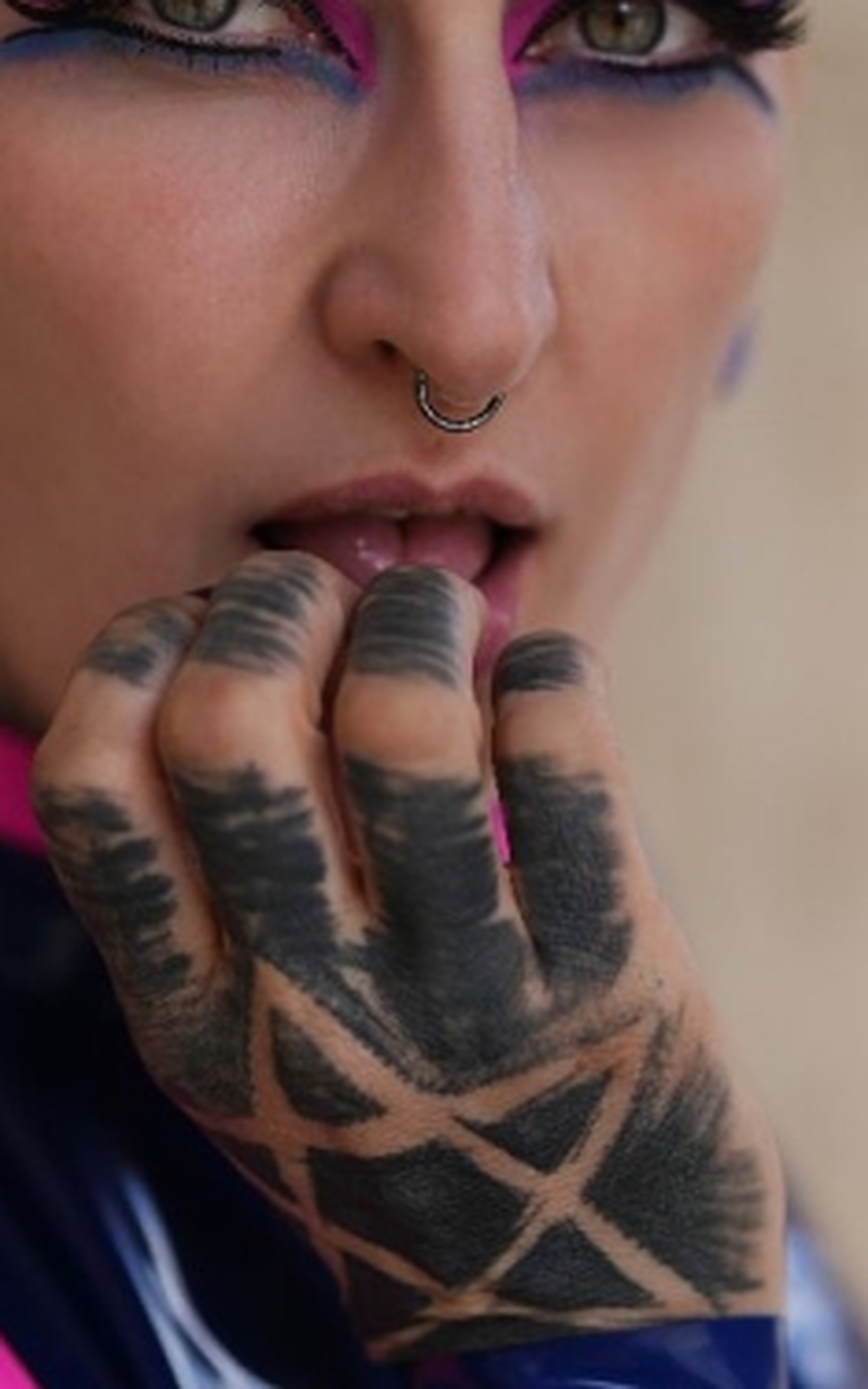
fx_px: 4618
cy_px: 783
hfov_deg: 10.7
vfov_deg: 17.1
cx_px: 521
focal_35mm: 122
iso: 100
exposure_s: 1/2000
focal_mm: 50
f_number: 1.4
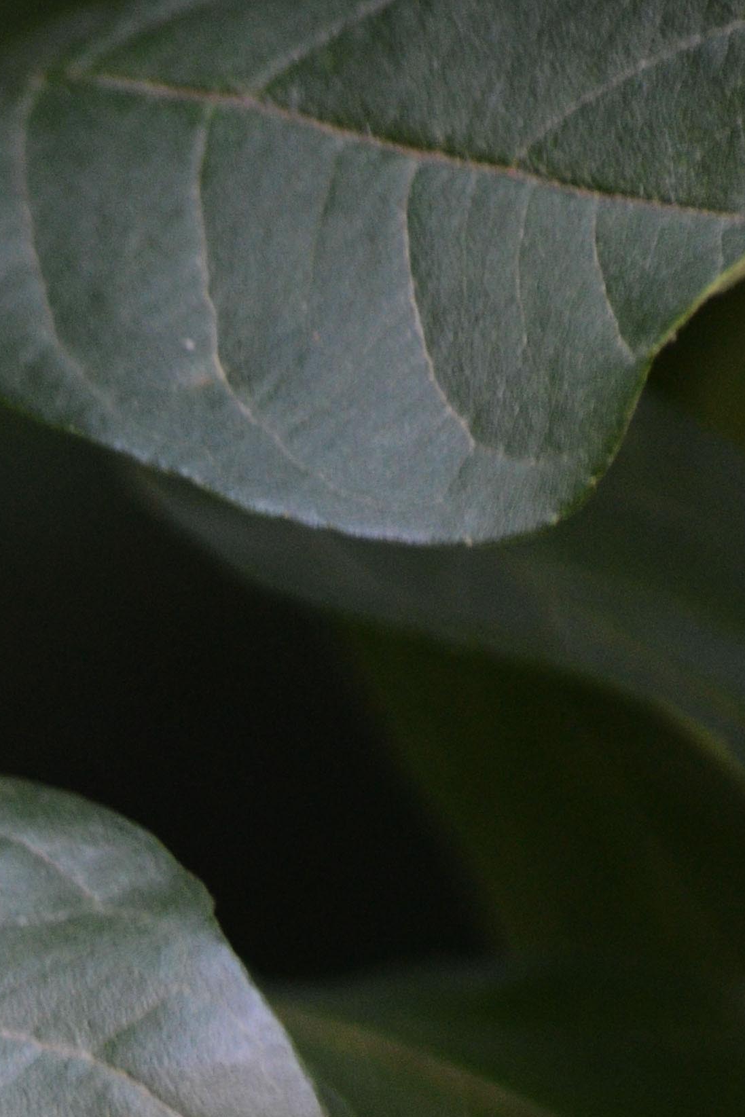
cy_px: 1412
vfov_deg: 3.0
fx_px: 21518
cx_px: -168
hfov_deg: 2.0
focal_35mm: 693
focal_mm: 165
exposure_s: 1/160
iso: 640
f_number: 5.6
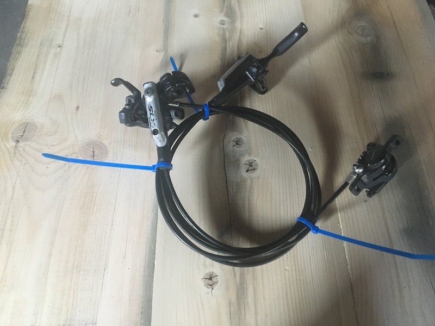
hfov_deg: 61.7
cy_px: 163
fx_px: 364
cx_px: 218
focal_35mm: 29
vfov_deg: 48.2
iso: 250
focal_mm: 4.15
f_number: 2.2
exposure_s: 1/15
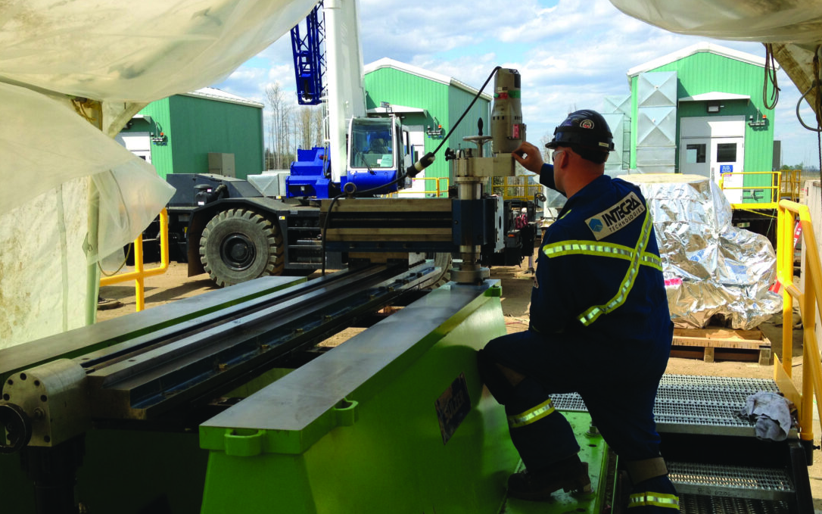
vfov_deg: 31.2
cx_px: 450
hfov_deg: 48.1
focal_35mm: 41
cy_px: 276
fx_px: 919
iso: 64
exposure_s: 1/1255
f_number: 2.4
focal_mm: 4.28
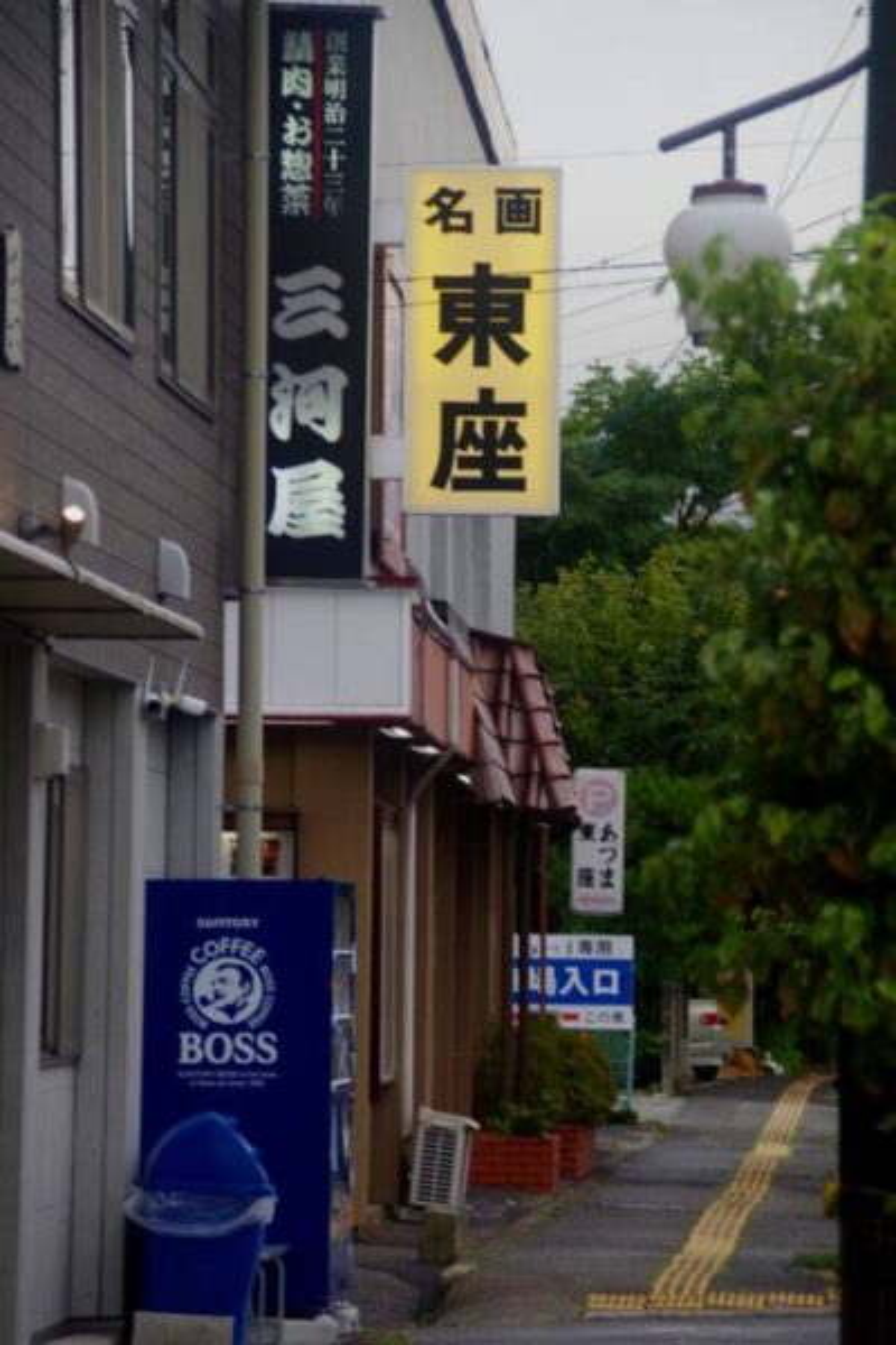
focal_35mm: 202
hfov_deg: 6.8
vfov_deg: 10.2
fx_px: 7541
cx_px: 448
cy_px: 672
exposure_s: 1/200
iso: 800
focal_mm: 135
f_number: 5.6
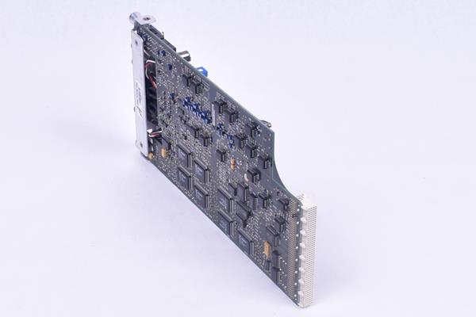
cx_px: 238
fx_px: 535
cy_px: 158
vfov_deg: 33.0
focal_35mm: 40
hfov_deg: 47.9
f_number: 11
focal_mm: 27
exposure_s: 1/200
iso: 200
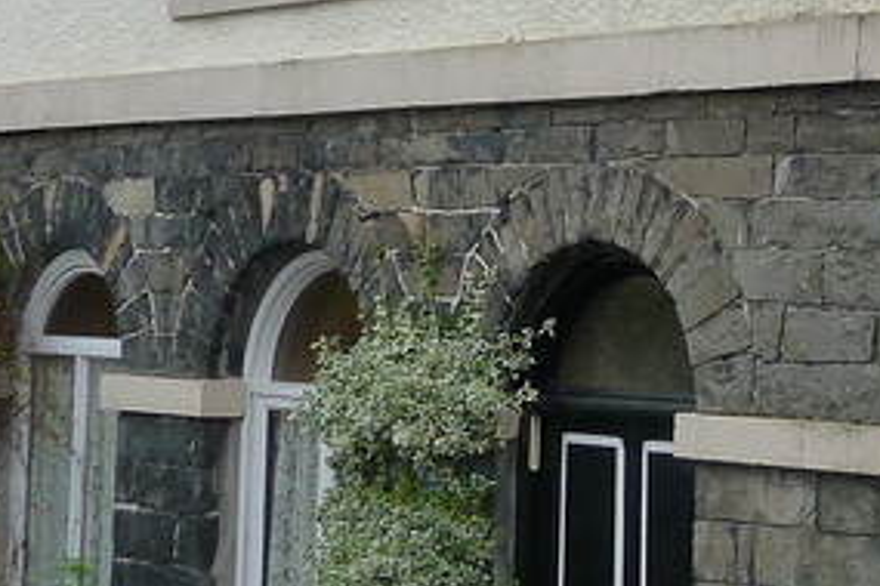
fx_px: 2395
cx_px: 1167
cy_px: 120
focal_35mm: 98
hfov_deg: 19.1
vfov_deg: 13.9
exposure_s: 1/320
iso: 160
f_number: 3.3
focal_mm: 4.7
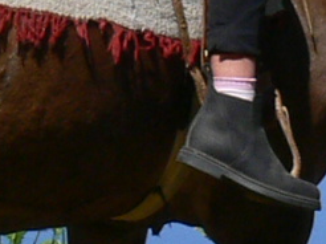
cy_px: -58
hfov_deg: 2.9
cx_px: 110
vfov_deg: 2.2
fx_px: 6426
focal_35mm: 683
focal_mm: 14.3
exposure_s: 1/320
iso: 80
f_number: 5.6
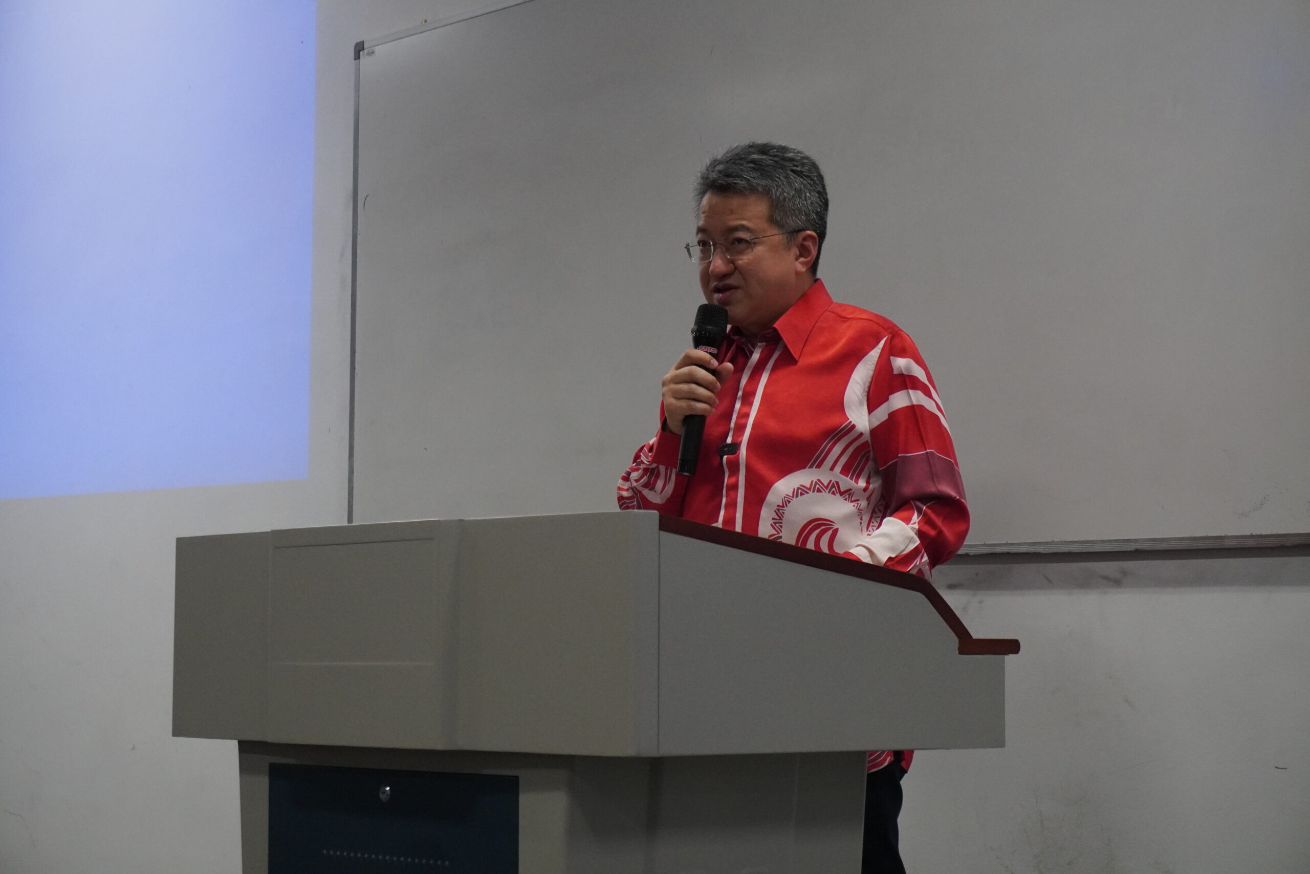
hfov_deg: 27.0
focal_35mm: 75
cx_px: 655
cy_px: 437
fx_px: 2729
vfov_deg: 18.2
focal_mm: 50
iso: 3200
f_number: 5.6
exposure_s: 1/160
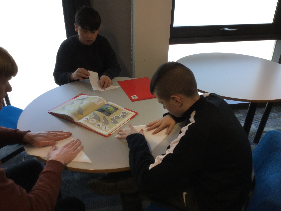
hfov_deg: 58.4
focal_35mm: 31
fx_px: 252
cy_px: 106
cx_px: 140
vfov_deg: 45.4
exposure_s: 1/33
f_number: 2.4
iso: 25
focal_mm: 3.3
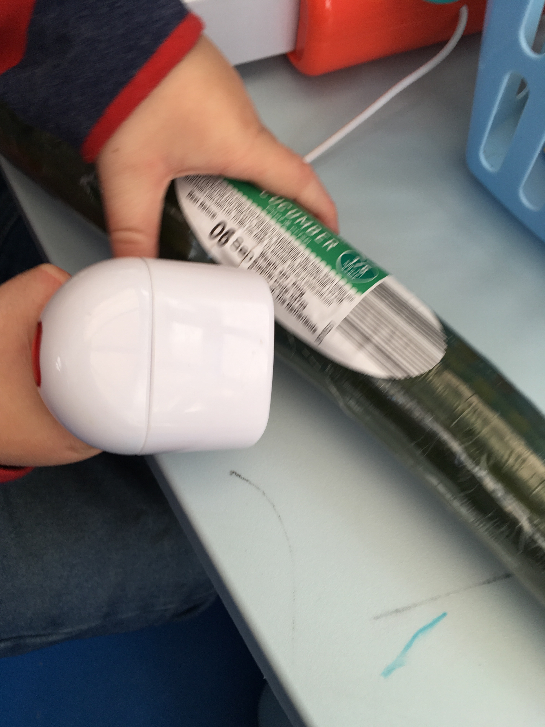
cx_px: 272
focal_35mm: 29
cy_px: 364
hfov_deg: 48.2
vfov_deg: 61.7
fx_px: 609
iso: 25
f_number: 2.2
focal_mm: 4.15
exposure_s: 1/100
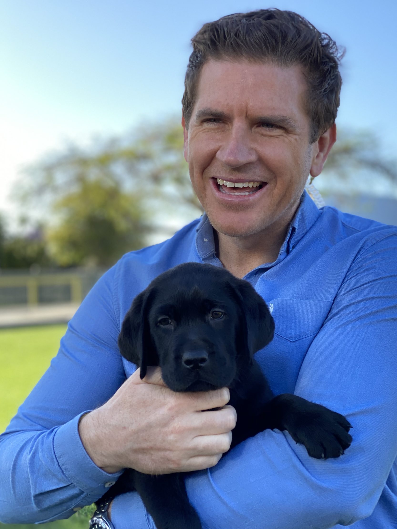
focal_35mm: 60
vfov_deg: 32.2
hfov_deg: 24.4
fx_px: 918
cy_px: 293
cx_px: 221
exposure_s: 1/209
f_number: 2
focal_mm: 6
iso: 20
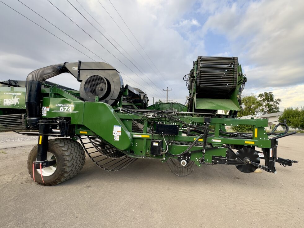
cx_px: 152
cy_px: 114
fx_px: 123
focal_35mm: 14
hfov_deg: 102.1
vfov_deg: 85.7
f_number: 2.2
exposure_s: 1/139
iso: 40
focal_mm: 2.22
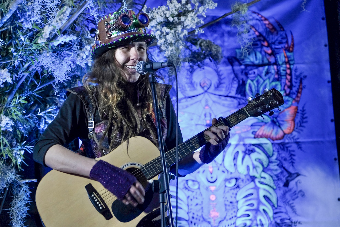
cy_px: 114
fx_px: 992
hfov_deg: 19.5
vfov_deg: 13.0
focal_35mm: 105
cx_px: 170
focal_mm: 69.8
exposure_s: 1/80
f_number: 4
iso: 2000
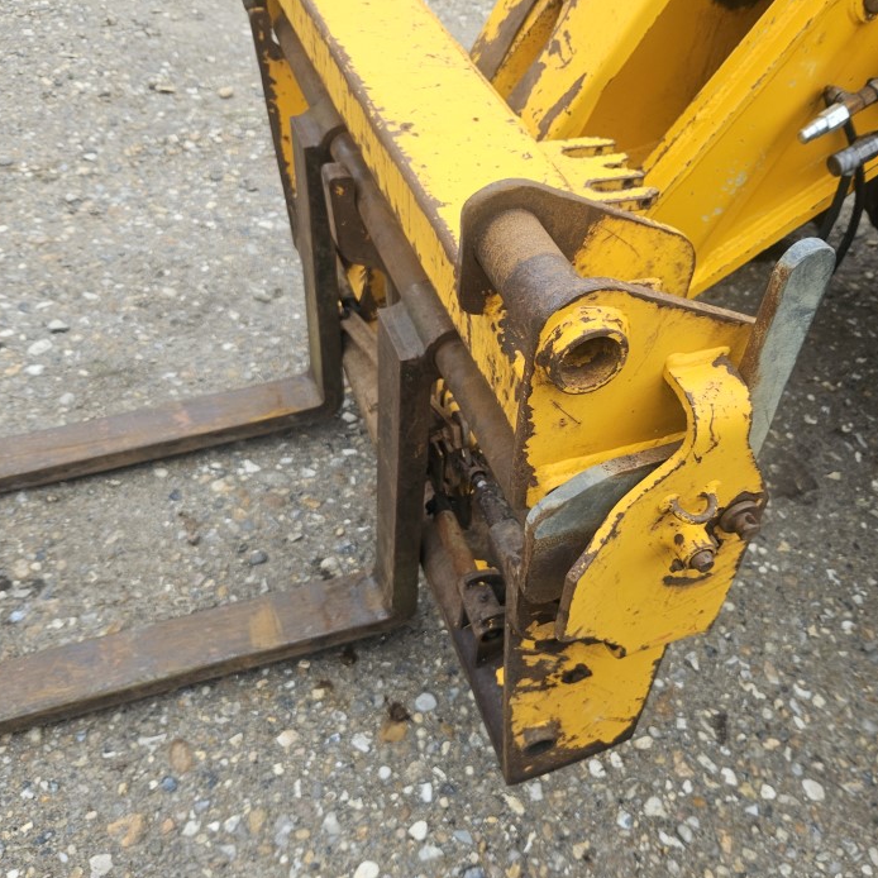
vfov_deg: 54.0
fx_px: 861
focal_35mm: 30
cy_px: 438
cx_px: 472
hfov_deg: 54.0
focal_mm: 5.4
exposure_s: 1/190
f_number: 1.8
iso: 64
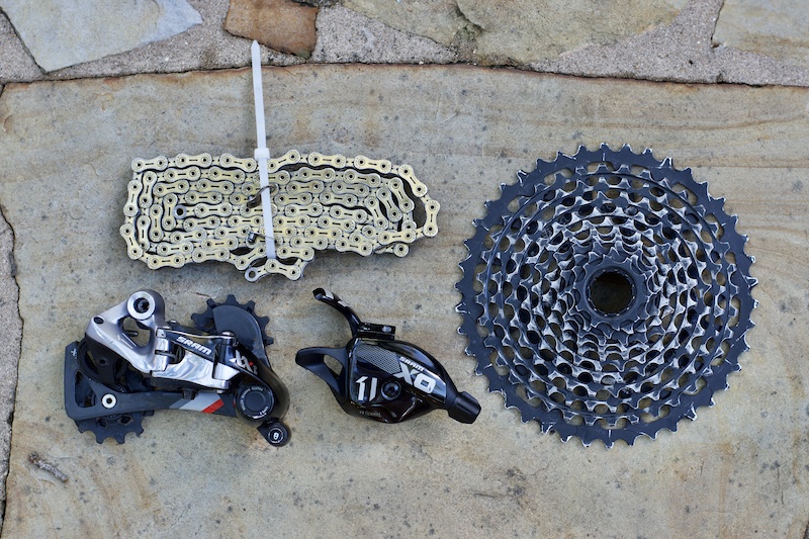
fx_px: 1685
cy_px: 270
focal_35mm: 75
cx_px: 404
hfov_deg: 27.0
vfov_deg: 18.2
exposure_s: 1/50
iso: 200
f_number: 4
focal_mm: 50
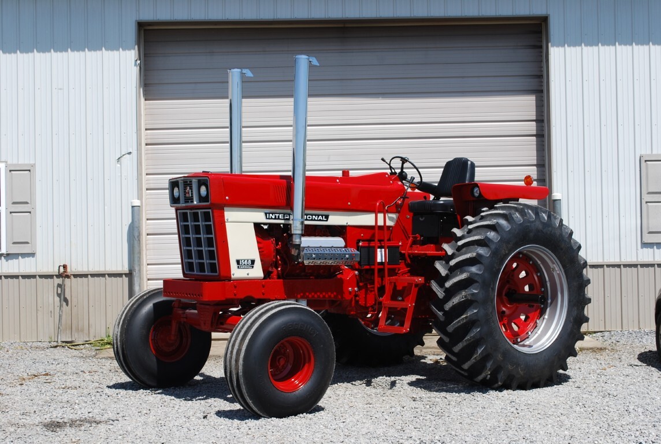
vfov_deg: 25.2
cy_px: 222
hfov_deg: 36.8
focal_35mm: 54
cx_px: 330
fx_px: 994
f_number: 8
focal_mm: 36
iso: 100
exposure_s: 1/250
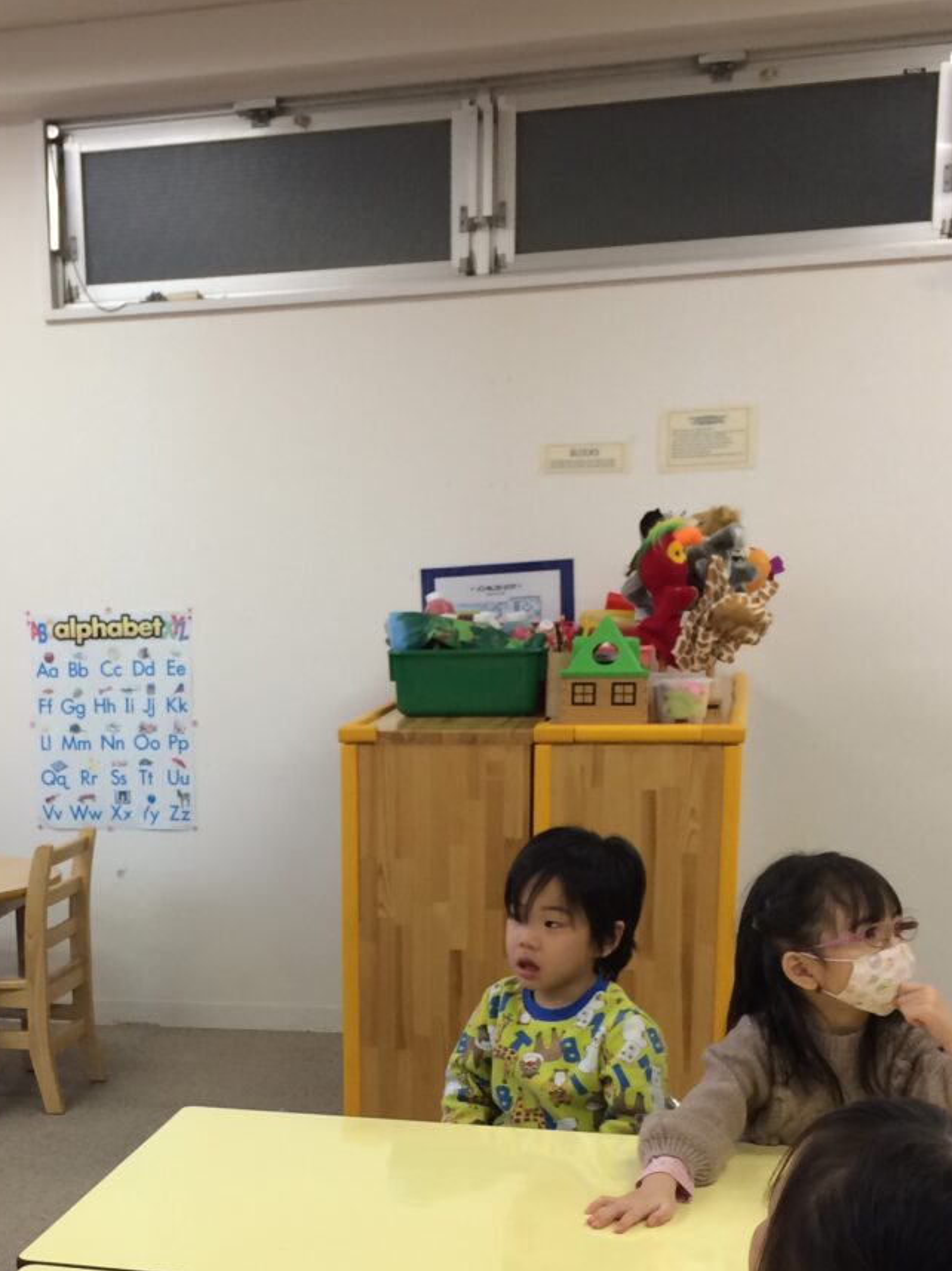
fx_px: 1908
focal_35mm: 52
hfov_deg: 27.4
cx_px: 172
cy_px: 965
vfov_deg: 35.9
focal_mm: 4.15
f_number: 2.2
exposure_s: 1/30
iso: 40
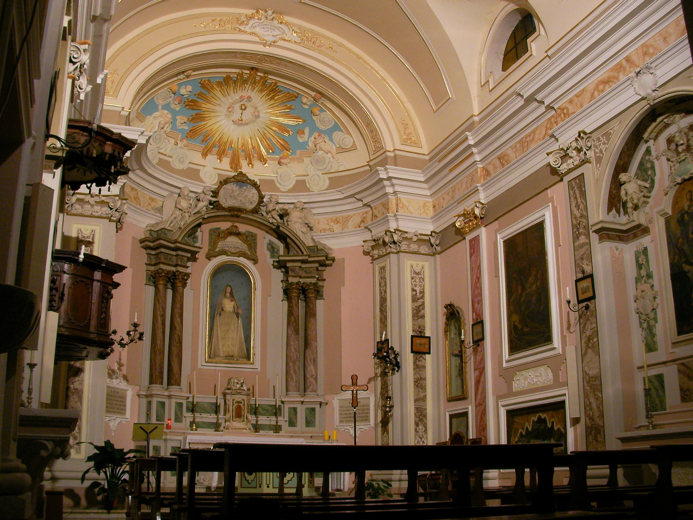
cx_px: 346
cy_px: 260
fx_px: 761
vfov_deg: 37.7
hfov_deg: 49.0
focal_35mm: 38
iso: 200
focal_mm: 6.3
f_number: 3.5
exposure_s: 1/3.3
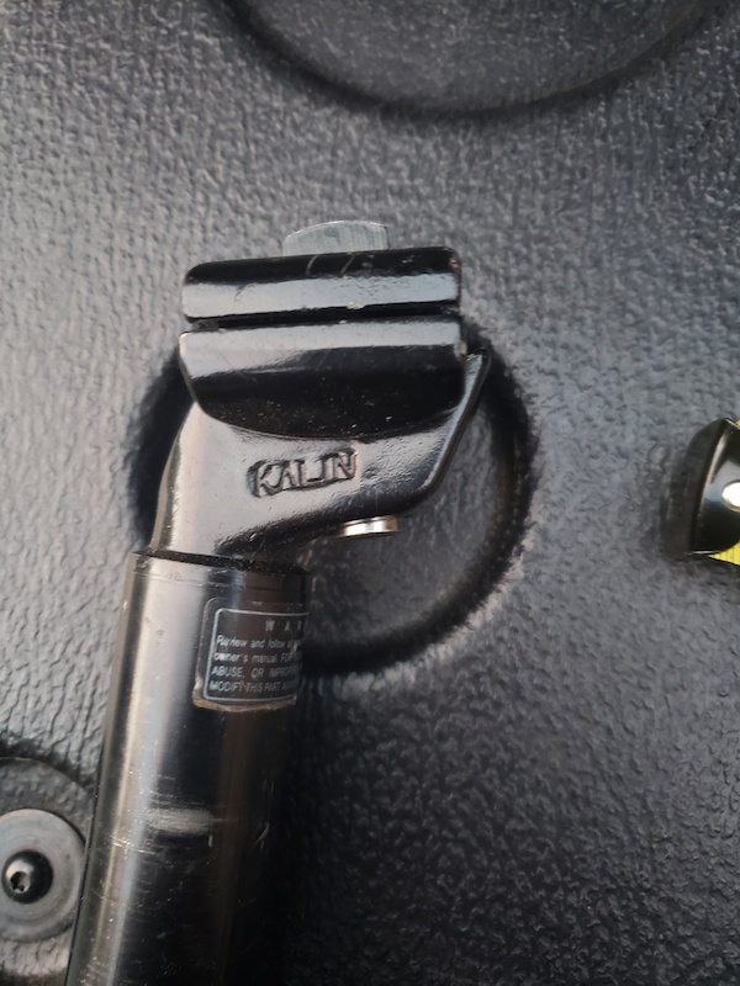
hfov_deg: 53.1
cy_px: 493
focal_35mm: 26
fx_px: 741
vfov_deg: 67.3
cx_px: 370
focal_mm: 4.3
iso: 250
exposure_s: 1/11
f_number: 1.5
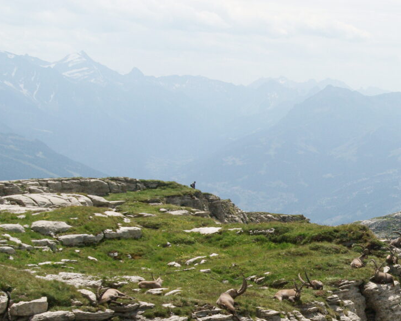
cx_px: 383
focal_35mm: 83
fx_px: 985
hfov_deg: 22.3
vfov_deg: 18.3
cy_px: 269
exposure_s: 1/2000
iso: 800
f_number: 8
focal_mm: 28
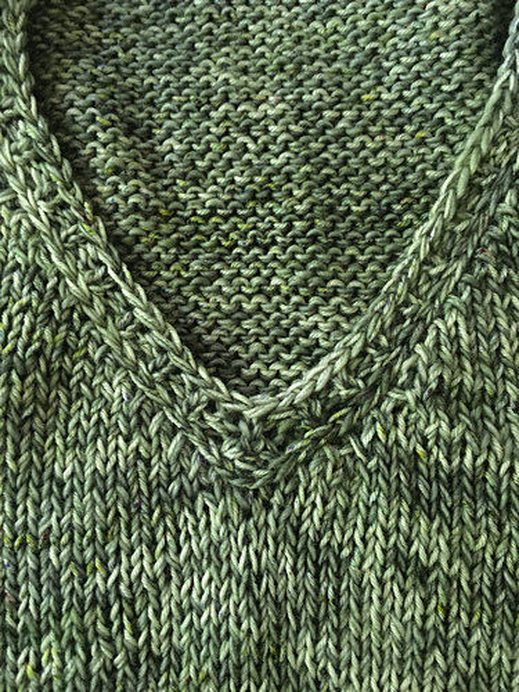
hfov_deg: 48.2
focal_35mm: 29
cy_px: 346
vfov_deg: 61.7
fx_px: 580
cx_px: 260
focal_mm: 4.15
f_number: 2.2
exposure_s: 1/15
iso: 400
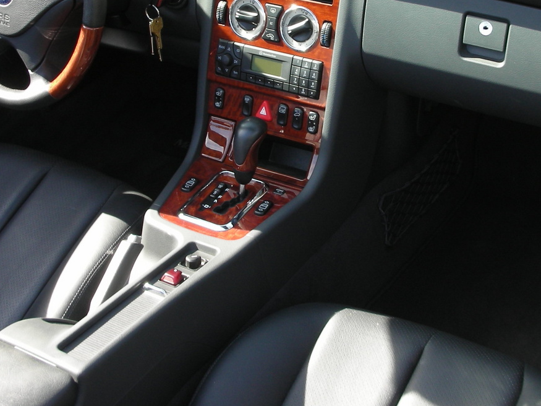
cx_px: 288
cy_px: 98
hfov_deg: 30.3
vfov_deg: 22.7
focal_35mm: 64
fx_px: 1000
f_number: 3
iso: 50
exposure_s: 1/82
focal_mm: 5.8
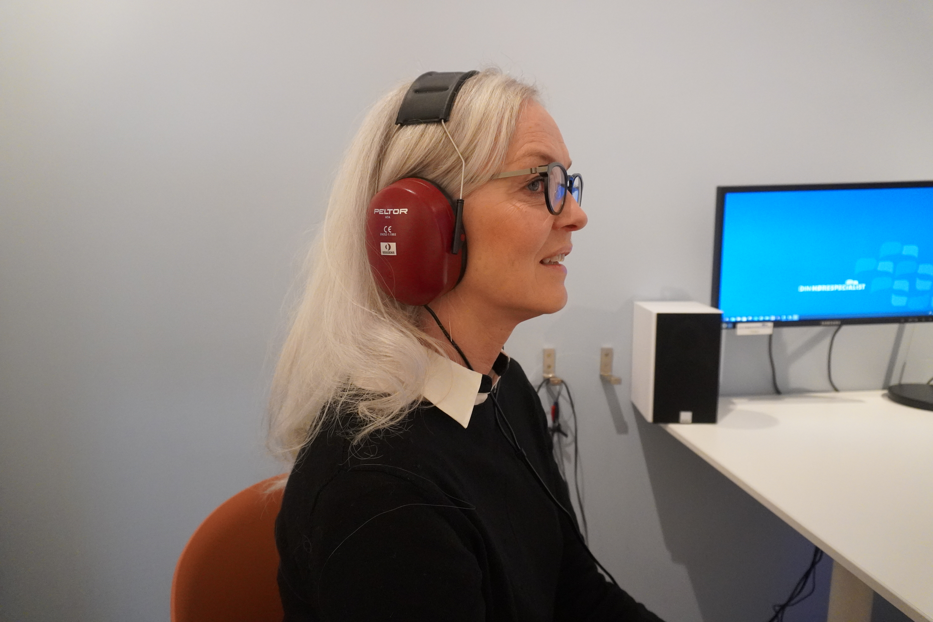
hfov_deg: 73.7
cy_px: 311
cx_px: 466
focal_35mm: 24
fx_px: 622
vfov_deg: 53.1
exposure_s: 1/160
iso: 5000
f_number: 4
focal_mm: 16
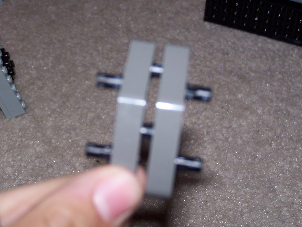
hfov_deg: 23.8
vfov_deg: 18.0
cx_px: 151
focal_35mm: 82
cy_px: 114
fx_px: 715
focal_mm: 13.7
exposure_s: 1/90
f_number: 3.2
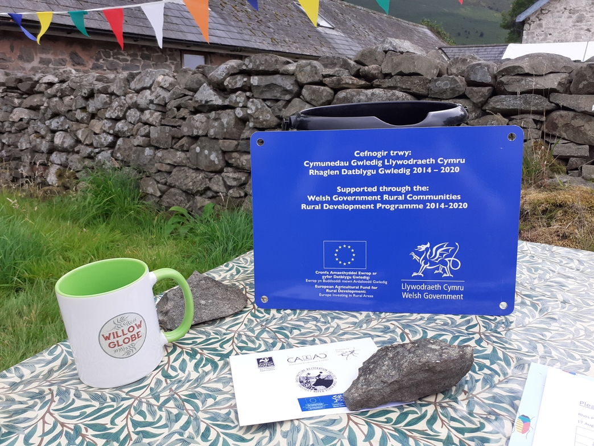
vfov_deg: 51.4
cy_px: 223
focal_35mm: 27
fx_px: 463
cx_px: 297
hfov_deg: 65.3
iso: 40
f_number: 1.9
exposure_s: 1/1013
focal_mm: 3.6
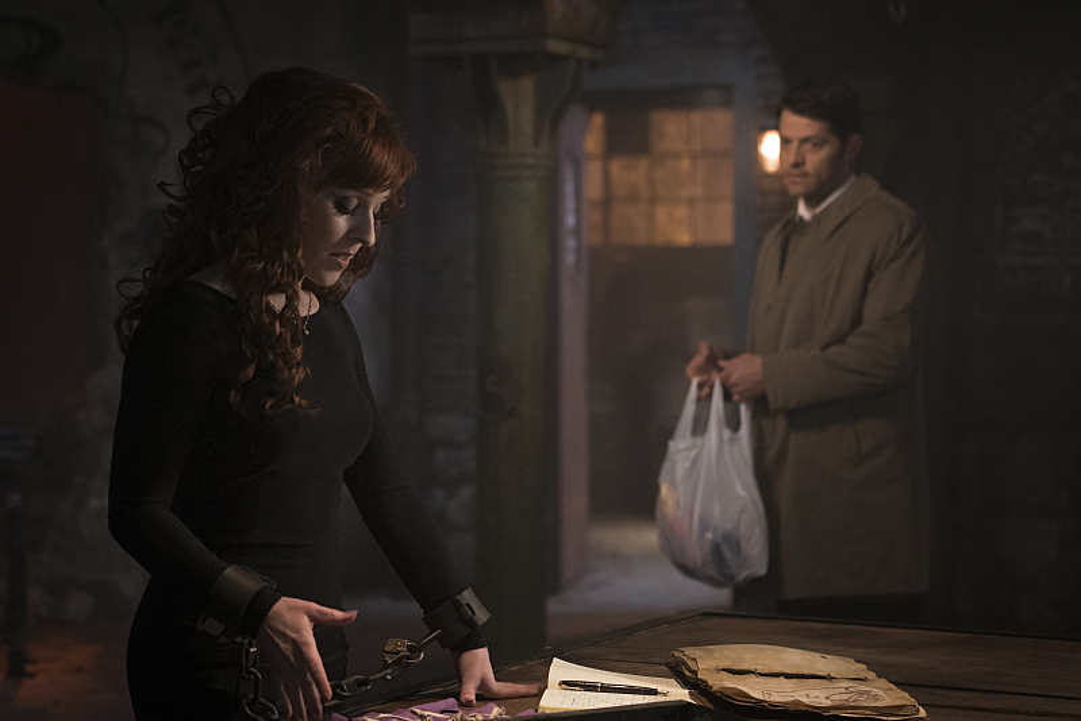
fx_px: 2583
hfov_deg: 23.6
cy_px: 360
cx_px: 540
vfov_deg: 15.9
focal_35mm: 86
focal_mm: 86
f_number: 4
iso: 8000
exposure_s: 1/160
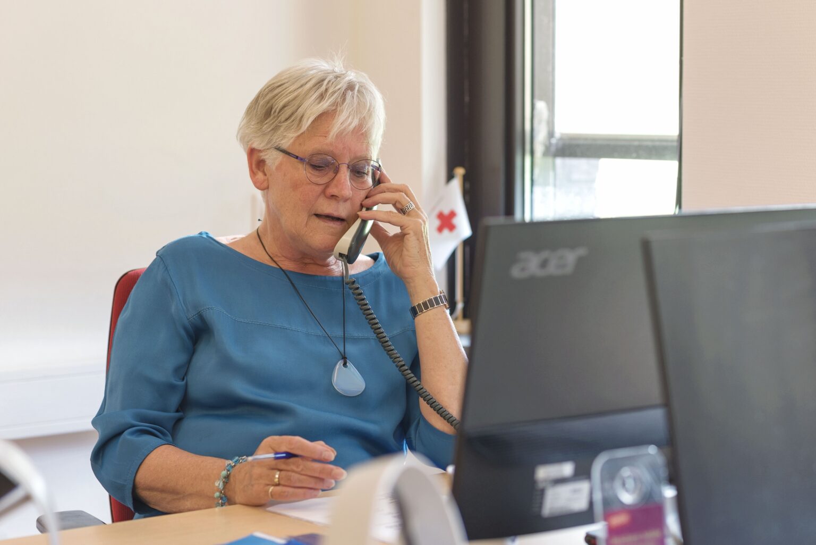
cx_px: 408
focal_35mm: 85
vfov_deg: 16.1
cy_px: 272
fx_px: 1927
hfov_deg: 23.9
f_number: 2.8
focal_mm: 85
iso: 400
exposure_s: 1/80
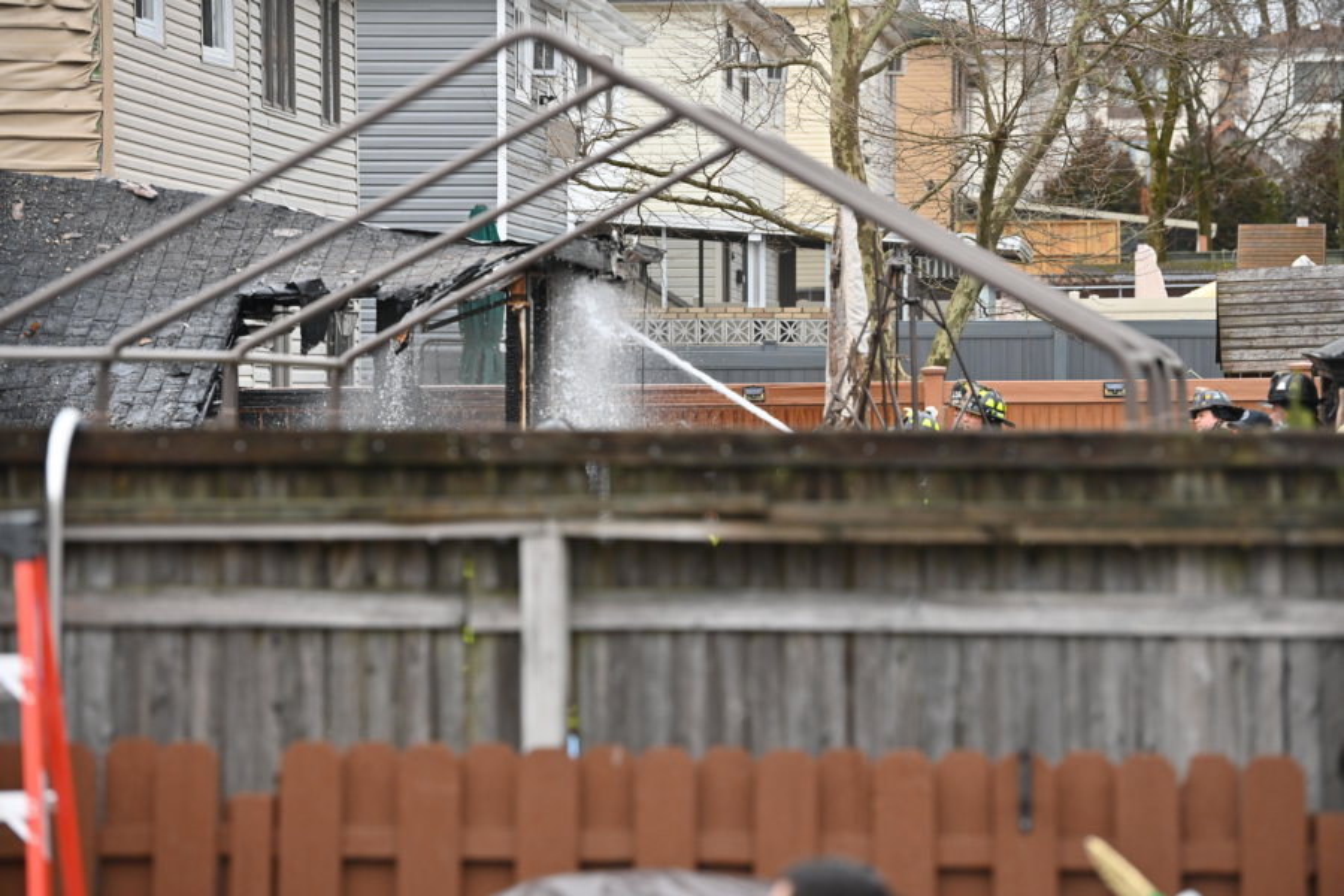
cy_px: 448
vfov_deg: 8.6
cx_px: 672
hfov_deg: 12.8
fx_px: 5973
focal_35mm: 160
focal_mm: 160
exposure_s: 1/1250
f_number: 4
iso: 1100
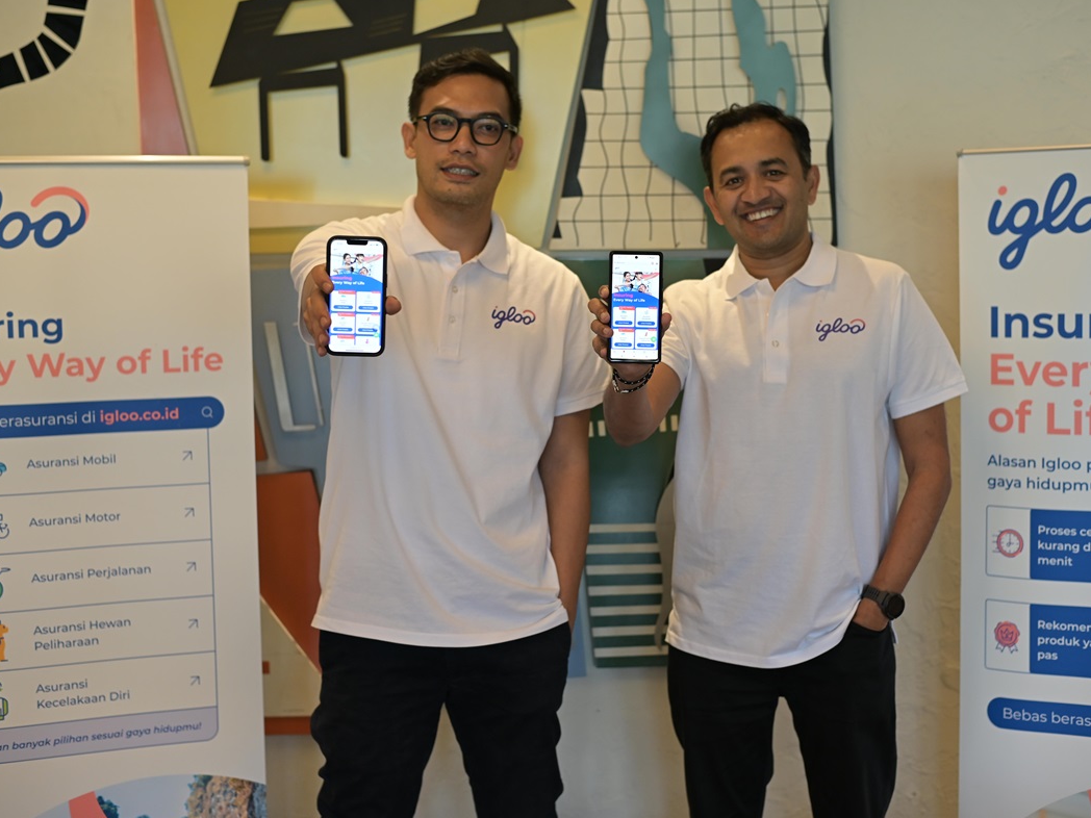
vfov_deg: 26.6
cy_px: 409
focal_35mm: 55
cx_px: 562
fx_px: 1733
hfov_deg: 34.9
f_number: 2.8
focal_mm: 50
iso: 1250
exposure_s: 1/160
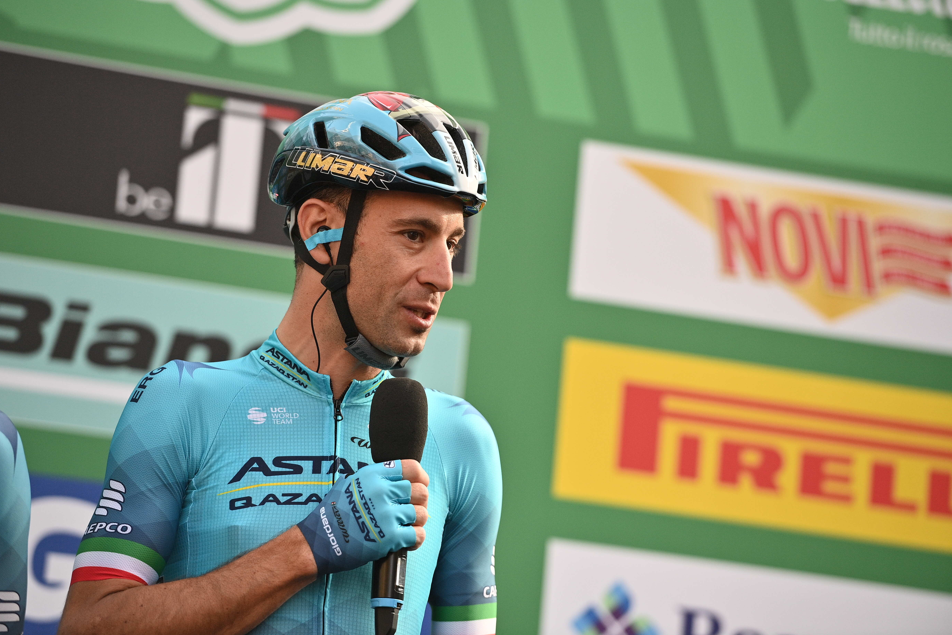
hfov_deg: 11.7
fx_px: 4654
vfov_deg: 7.8
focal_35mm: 176
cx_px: 477
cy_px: 318
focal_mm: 175
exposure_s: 1/2500
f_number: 3.2
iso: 1000
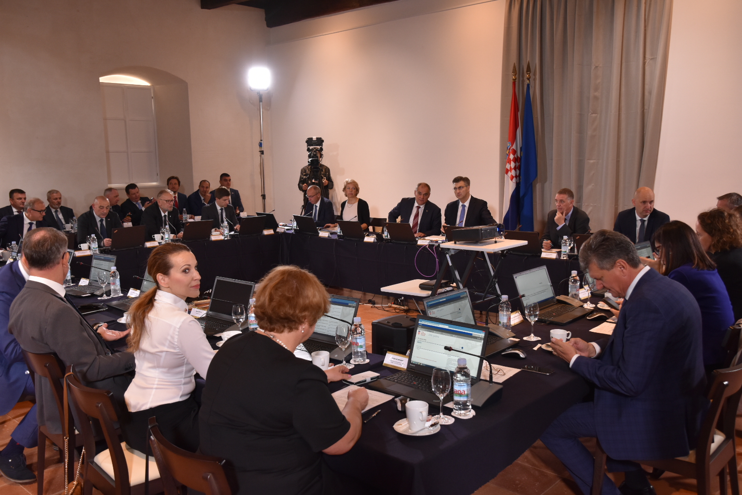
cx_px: 371
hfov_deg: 57.2
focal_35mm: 33
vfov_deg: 40.0
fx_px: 680
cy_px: 248
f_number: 5
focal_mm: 22
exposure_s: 1/100
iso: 800
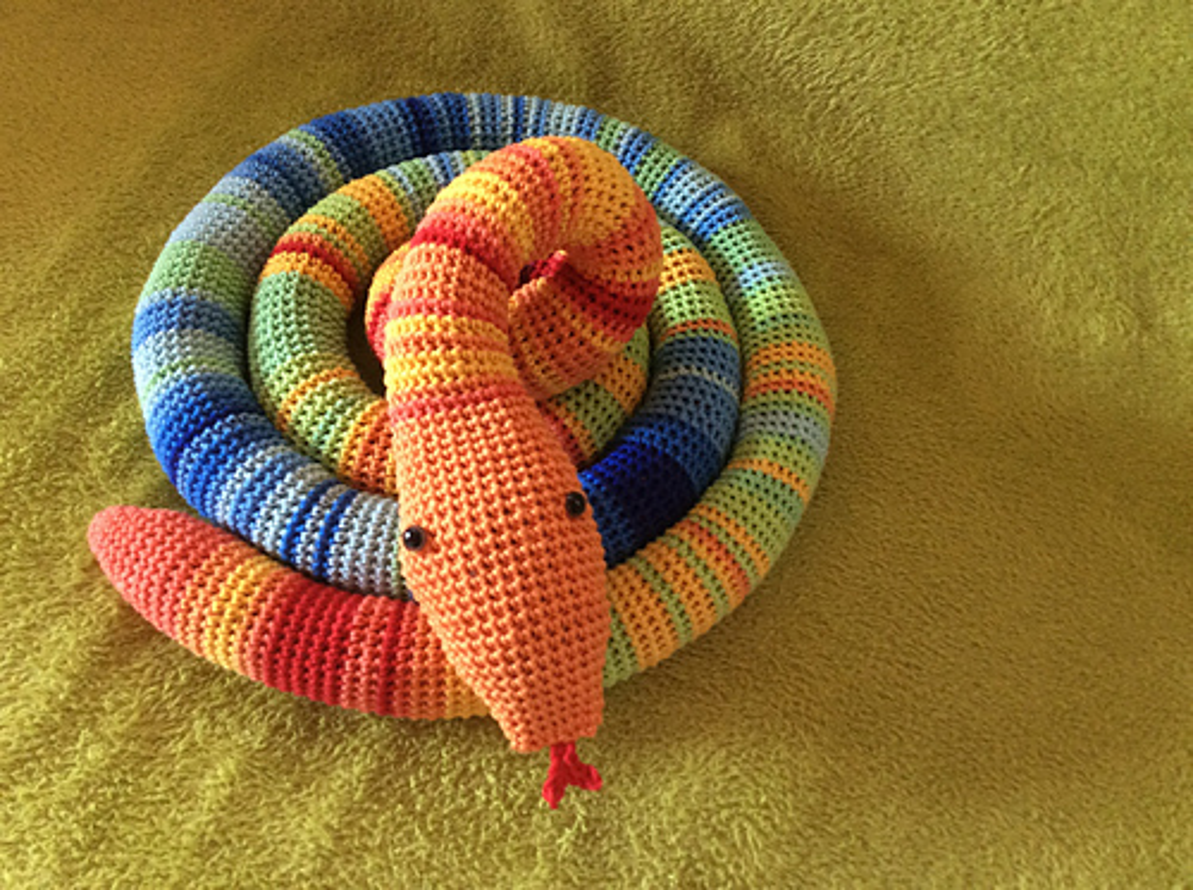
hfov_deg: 56.9
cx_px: 596
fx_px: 1101
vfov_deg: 44.0
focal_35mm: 32
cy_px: 445
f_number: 2.4
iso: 125
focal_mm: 3.3
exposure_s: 1/25
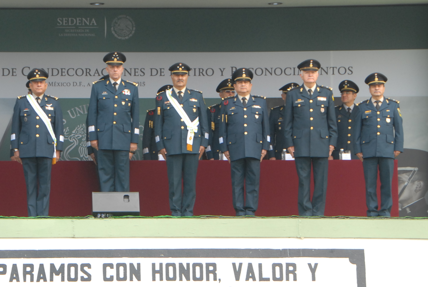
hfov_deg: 12.0
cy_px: 114
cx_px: 120
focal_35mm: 170
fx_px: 2025
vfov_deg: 8.1
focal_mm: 70
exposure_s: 1/125
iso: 400
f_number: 5.6
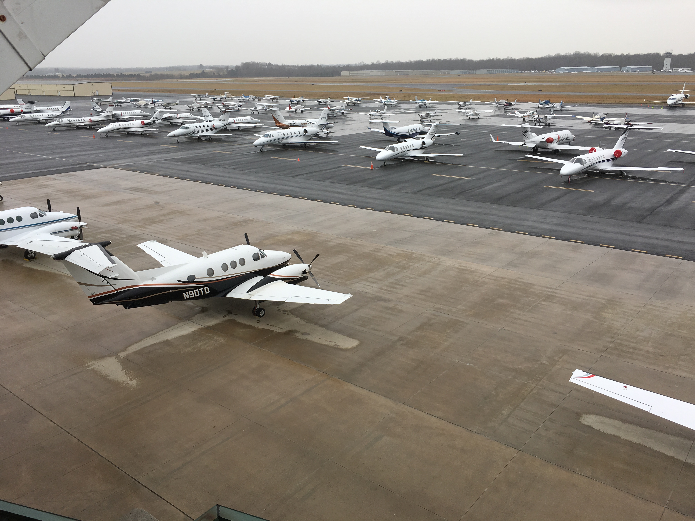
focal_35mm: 29
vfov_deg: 48.2
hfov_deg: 61.7
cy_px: 260
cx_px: 348
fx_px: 582
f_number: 2.2
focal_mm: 4.15
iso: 25
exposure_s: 1/311
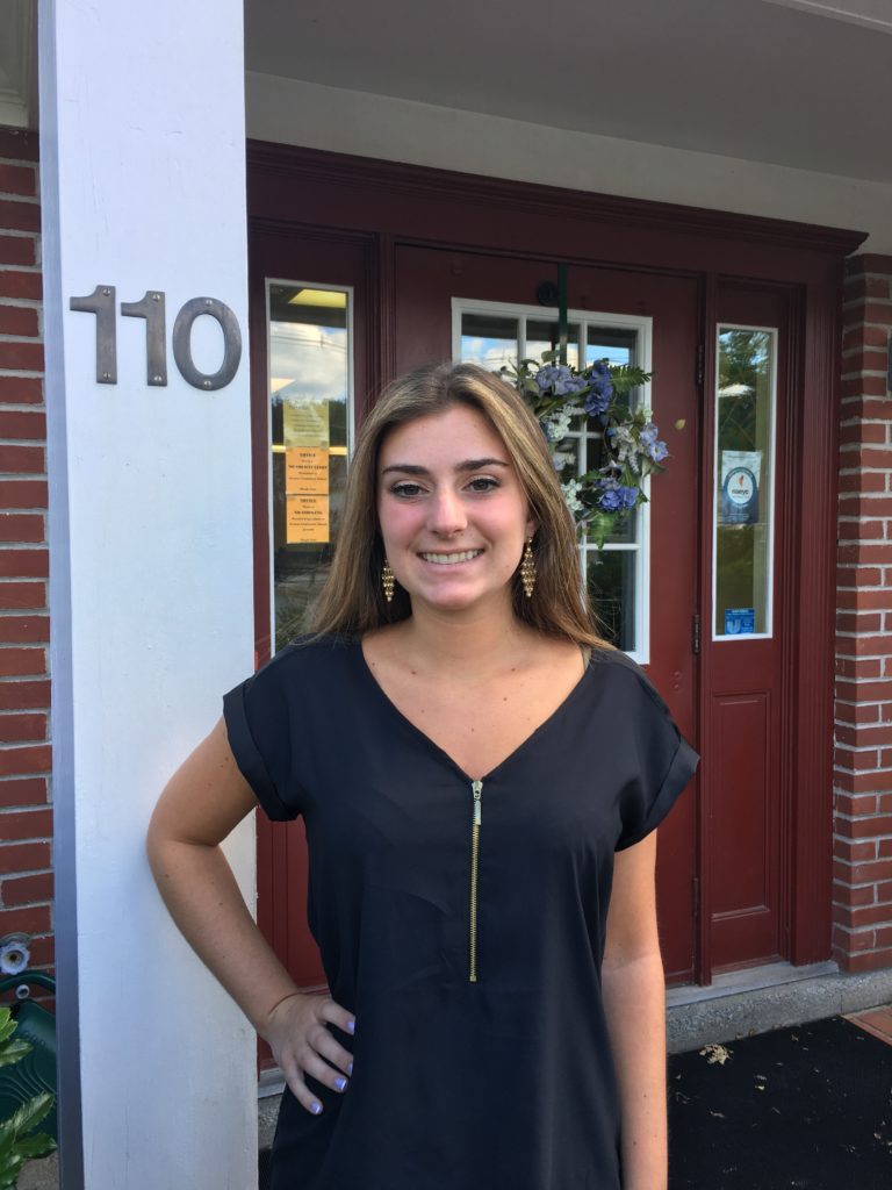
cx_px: 446
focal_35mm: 29
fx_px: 996
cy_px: 595
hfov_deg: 48.2
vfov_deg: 61.7
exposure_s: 1/120
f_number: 2.2
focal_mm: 4.15
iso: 25
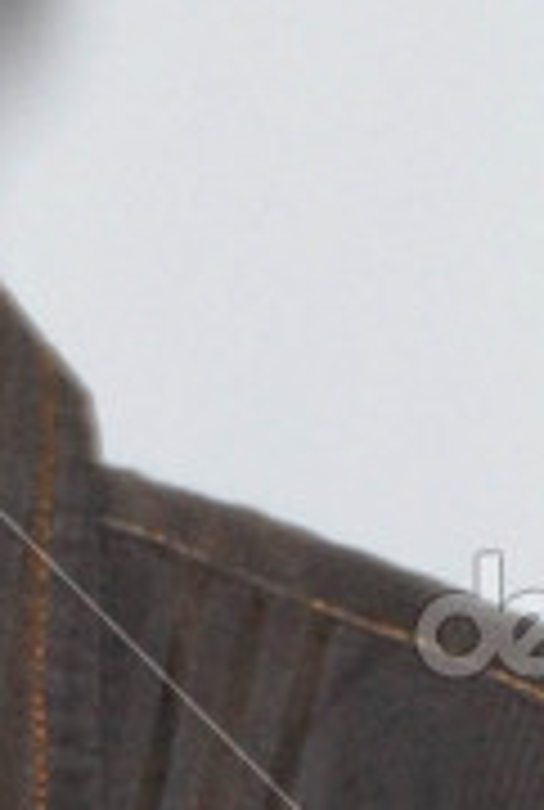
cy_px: -268
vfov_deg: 2.3
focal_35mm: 895
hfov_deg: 1.5
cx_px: -780
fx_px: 20166
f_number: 8
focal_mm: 105
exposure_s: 1/200
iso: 400
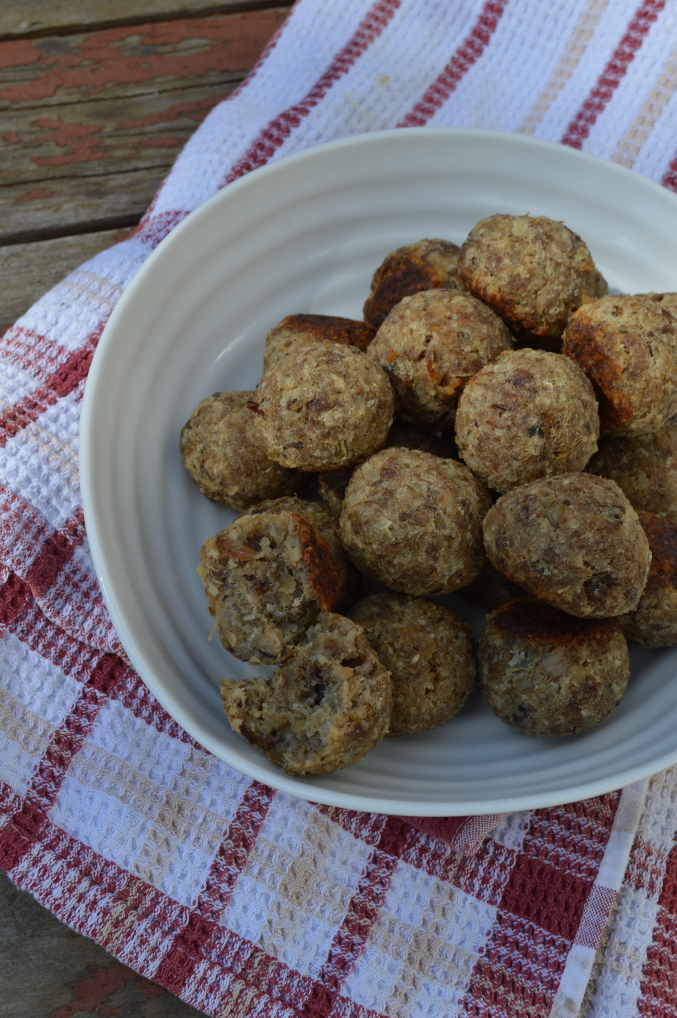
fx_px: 1441
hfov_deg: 26.4
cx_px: 338
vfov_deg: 38.9
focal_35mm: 51
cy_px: 509
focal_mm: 34
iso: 100
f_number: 7.1
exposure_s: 1/200
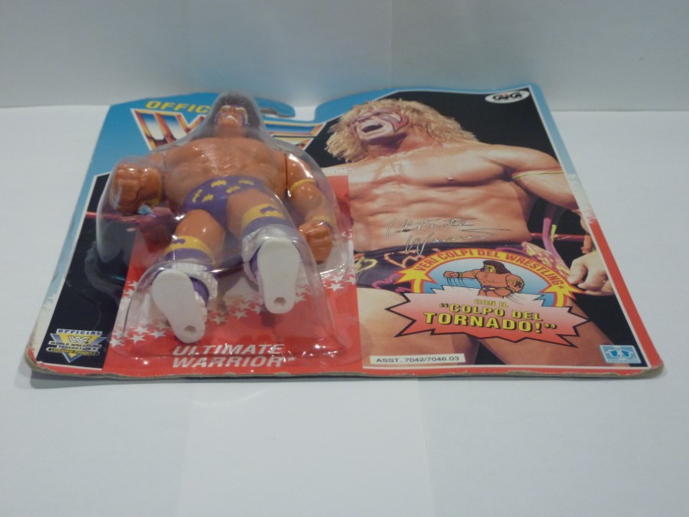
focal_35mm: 63
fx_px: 1254
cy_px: 258
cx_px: 344
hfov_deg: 30.7
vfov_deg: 23.3
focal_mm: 10.3
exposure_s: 1/40
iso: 320
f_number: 4
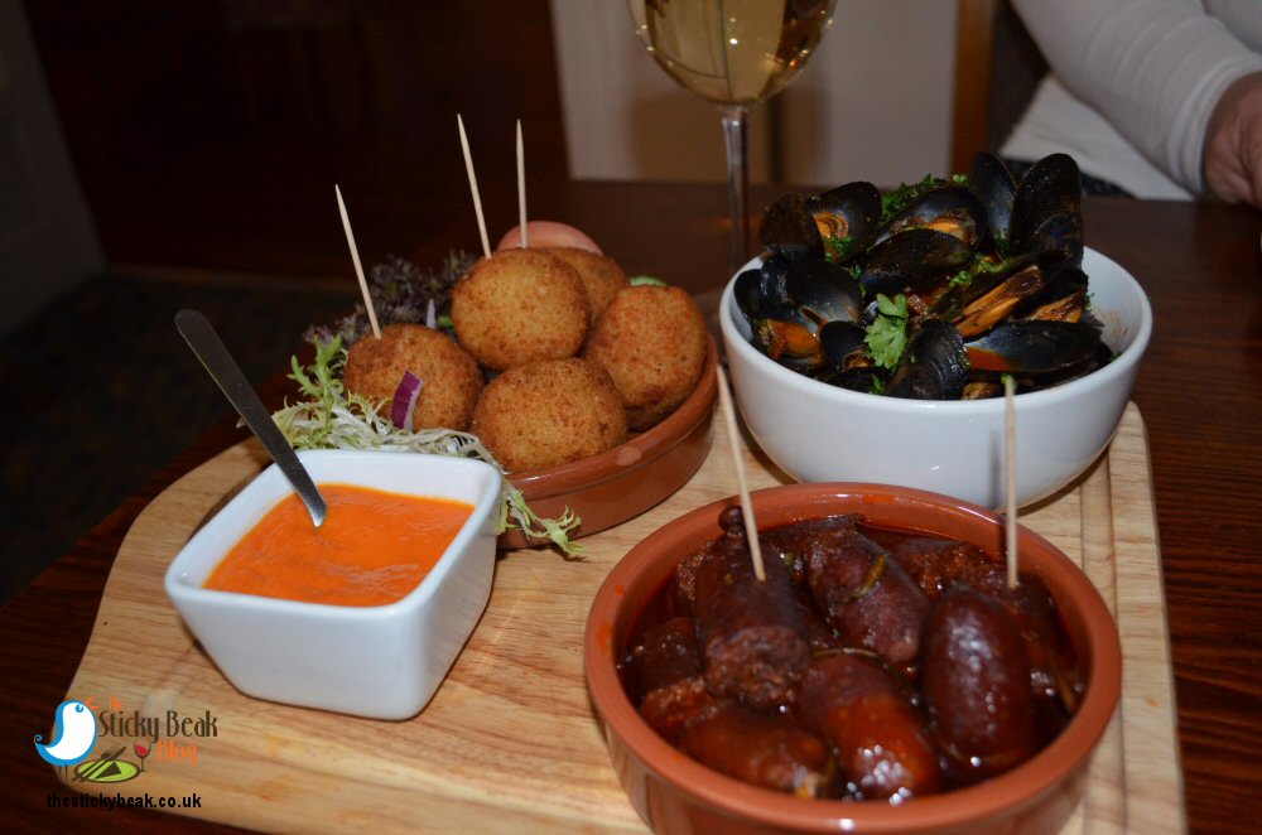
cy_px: 418
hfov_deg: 53.2
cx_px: 631
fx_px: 1259
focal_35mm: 36
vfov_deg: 36.7
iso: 1400
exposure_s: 1/60
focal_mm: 24
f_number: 4
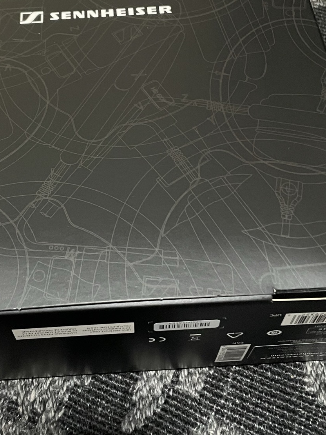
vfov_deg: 39.1
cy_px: 136
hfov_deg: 30.1
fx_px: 603
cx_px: 117
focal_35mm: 48
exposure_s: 1/25
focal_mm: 4.2
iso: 640
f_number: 1.6
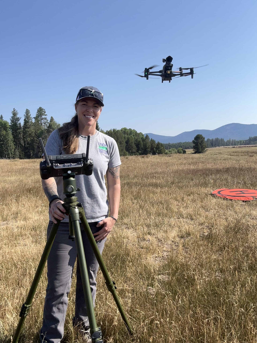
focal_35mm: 30
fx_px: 297
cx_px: 128
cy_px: 172
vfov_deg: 60.0
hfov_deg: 46.8
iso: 25
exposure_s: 1/1497
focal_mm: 2.69
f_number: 1.9
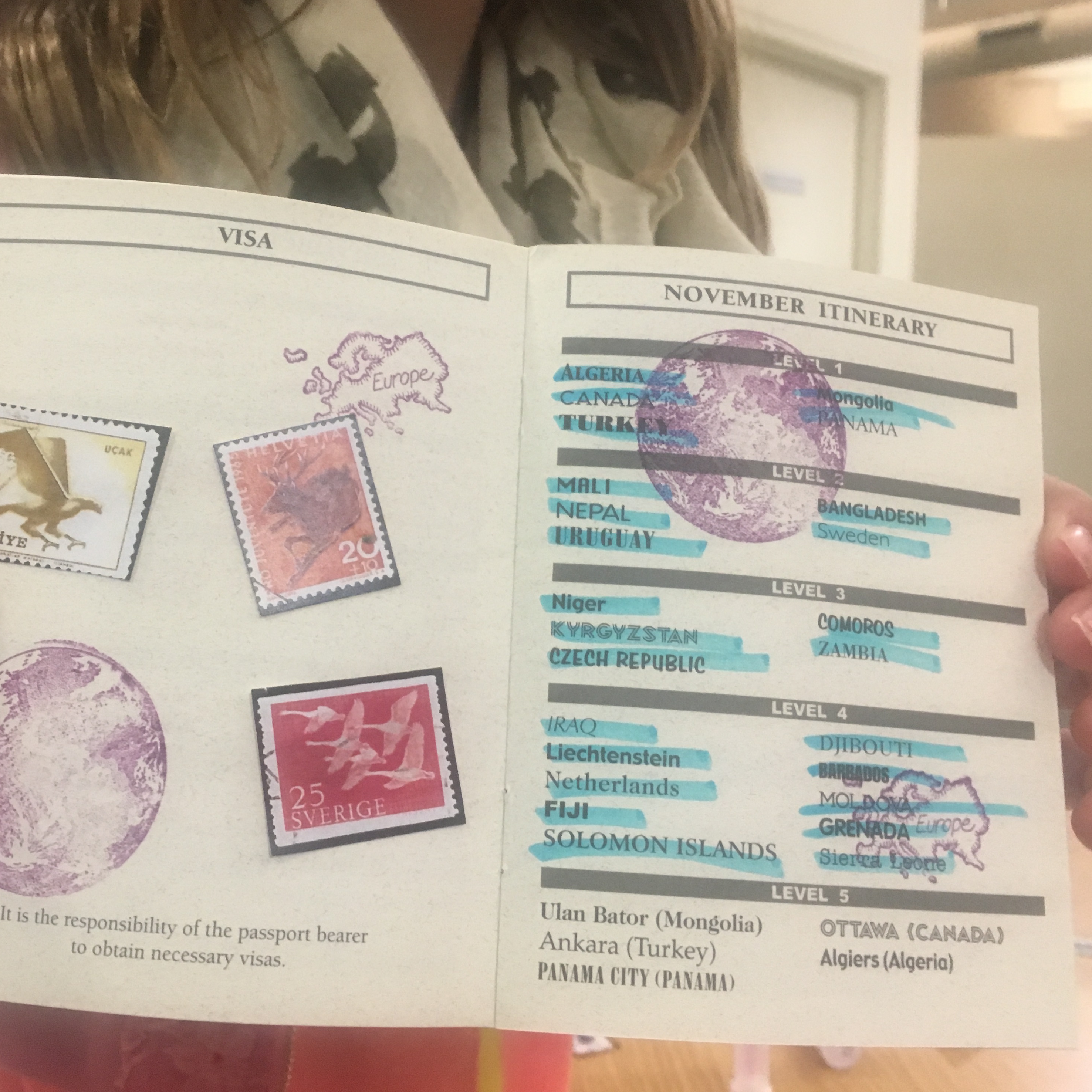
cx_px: 434
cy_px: 538
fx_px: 1249
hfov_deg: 46.9
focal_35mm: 35
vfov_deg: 47.2
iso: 160
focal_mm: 4.15
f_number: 2.2
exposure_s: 1/30
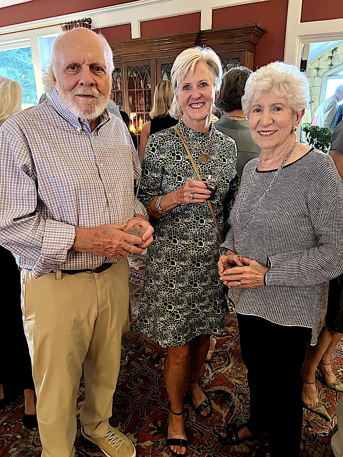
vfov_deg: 67.3
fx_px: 343
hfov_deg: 53.1
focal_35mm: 26
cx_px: 172
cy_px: 228
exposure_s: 1/30
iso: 800
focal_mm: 5.7
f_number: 1.5
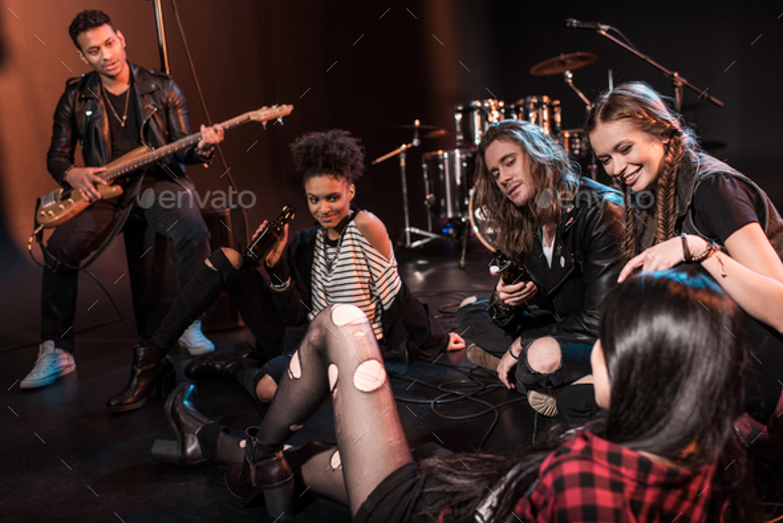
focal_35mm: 35
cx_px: 392
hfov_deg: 54.4
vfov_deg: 37.9
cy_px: 262
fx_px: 762
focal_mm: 35
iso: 160
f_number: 2.5
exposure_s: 1/250
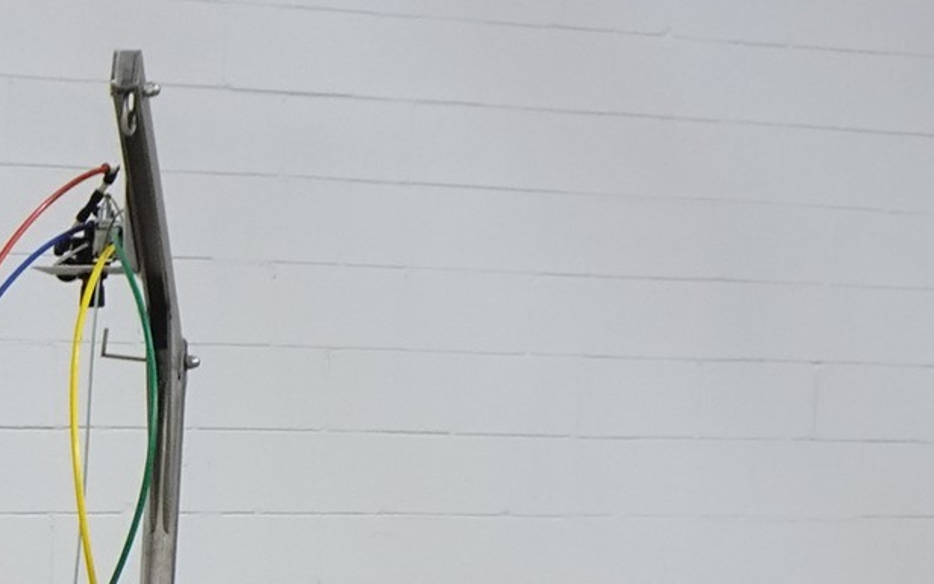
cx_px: -221
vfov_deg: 7.8
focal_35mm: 162
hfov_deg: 12.6
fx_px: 4124
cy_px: 1104
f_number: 4.5
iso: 250
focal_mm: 7.53
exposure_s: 1/50
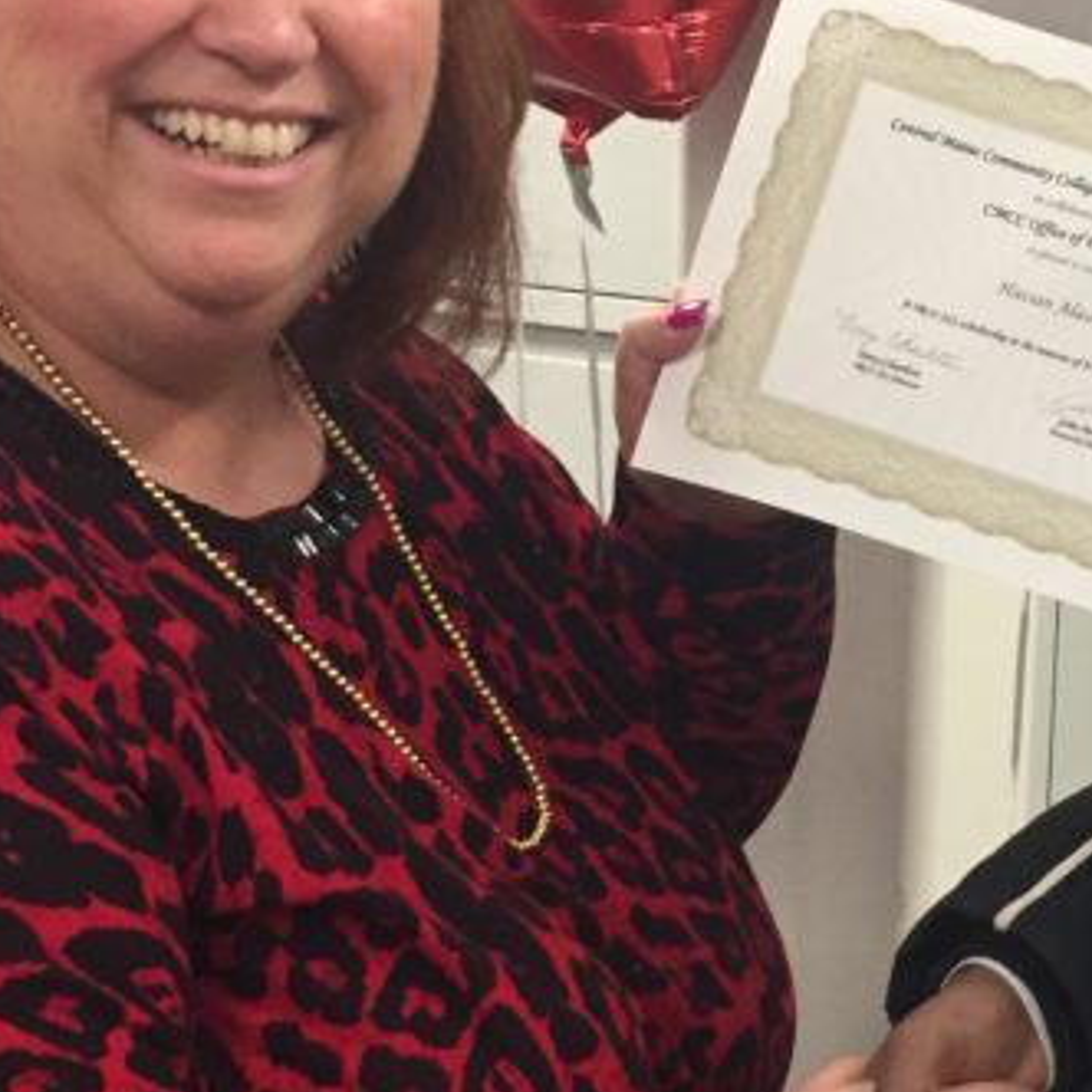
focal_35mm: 79
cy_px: 618
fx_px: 2820
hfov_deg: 21.4
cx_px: 1020
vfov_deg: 21.9
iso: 160
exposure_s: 1/30
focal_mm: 4.15
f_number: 2.2
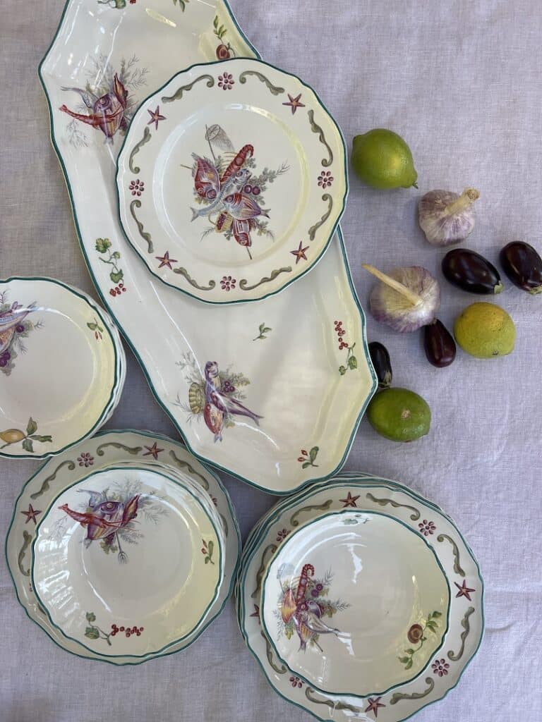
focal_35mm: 26
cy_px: 361
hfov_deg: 53.1
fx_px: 543
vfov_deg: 67.3
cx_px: 271
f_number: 1.5
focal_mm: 5.7
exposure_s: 1/454
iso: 50
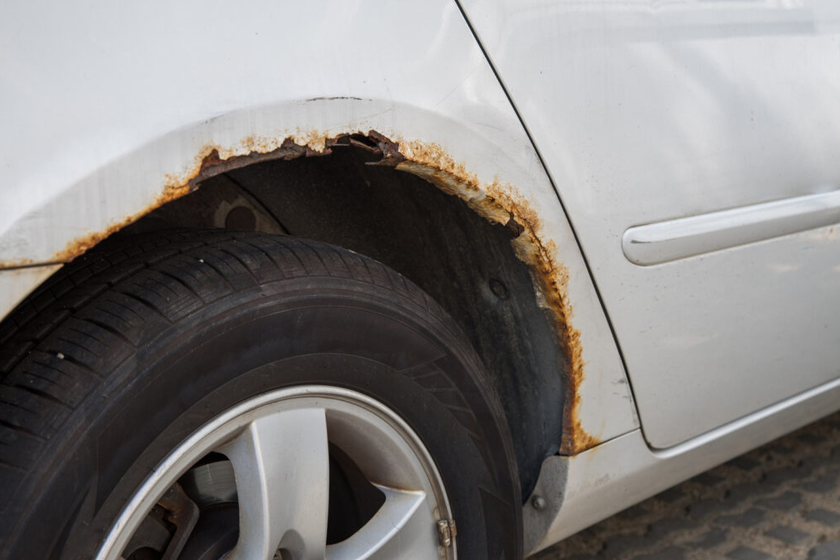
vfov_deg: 22.3
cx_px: 418
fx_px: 1423
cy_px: 277
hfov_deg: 32.9
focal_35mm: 61
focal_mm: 60
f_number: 9
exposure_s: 1/125
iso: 100
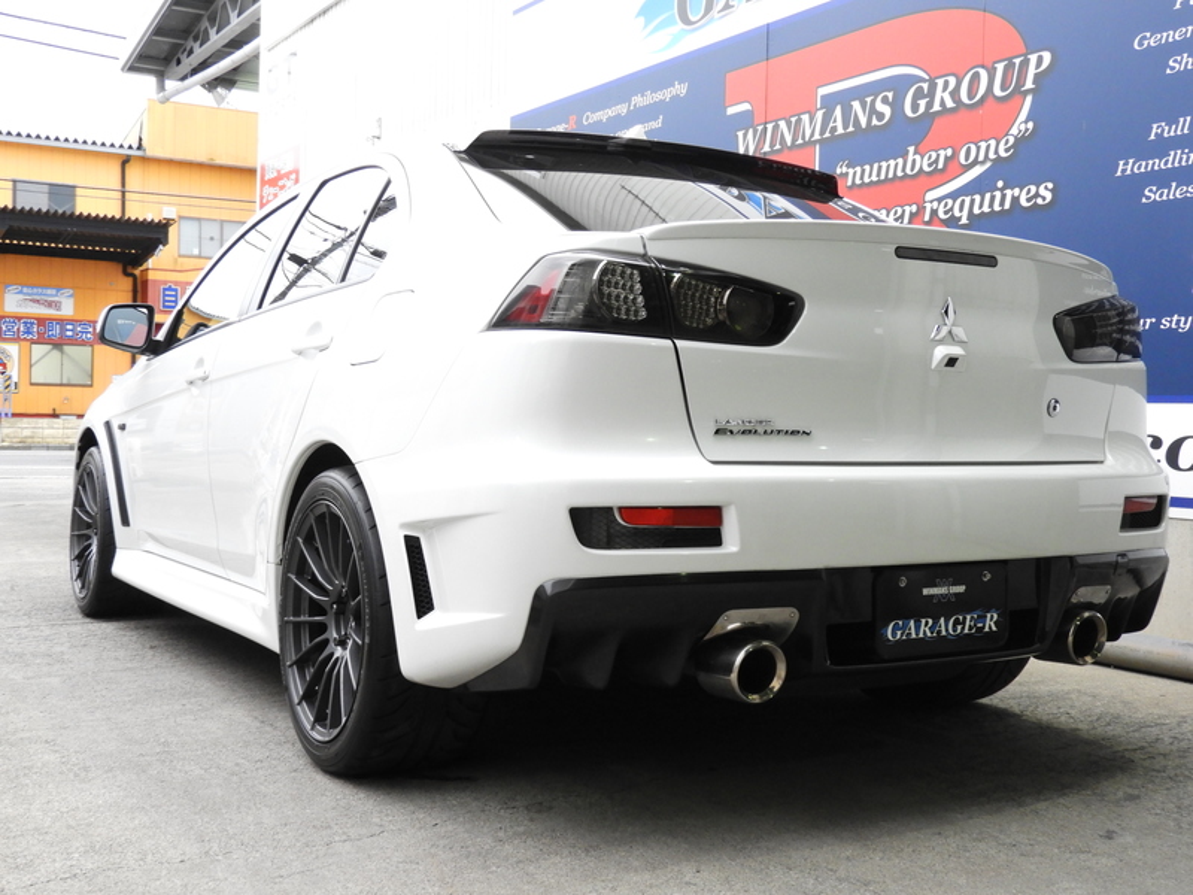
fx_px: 1379
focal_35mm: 40
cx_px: 596
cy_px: 448
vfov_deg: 36.0
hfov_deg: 46.8
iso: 400
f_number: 3.8
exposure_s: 1/25
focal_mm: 7.2
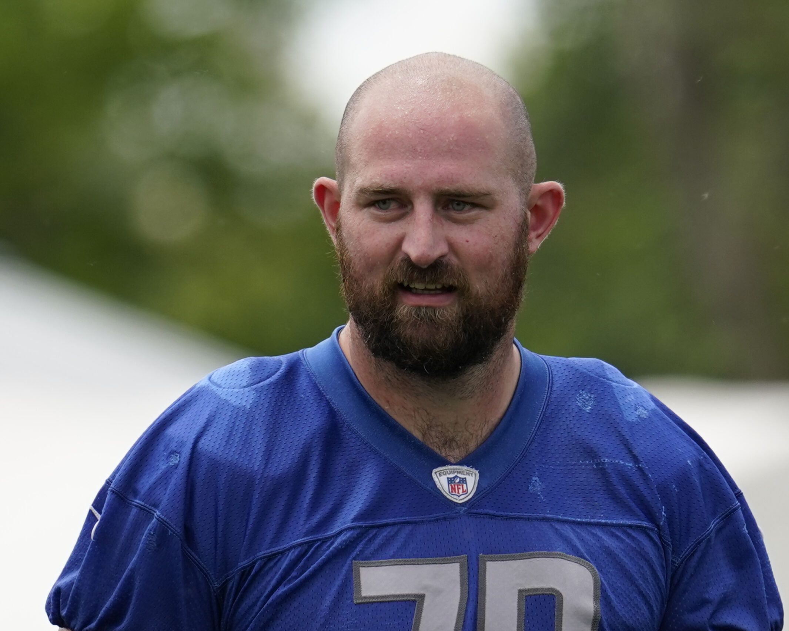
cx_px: 421
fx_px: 10532
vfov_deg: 3.4
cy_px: 316
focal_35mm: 451
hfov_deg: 4.3
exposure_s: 1/1250
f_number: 5
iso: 400
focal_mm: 400
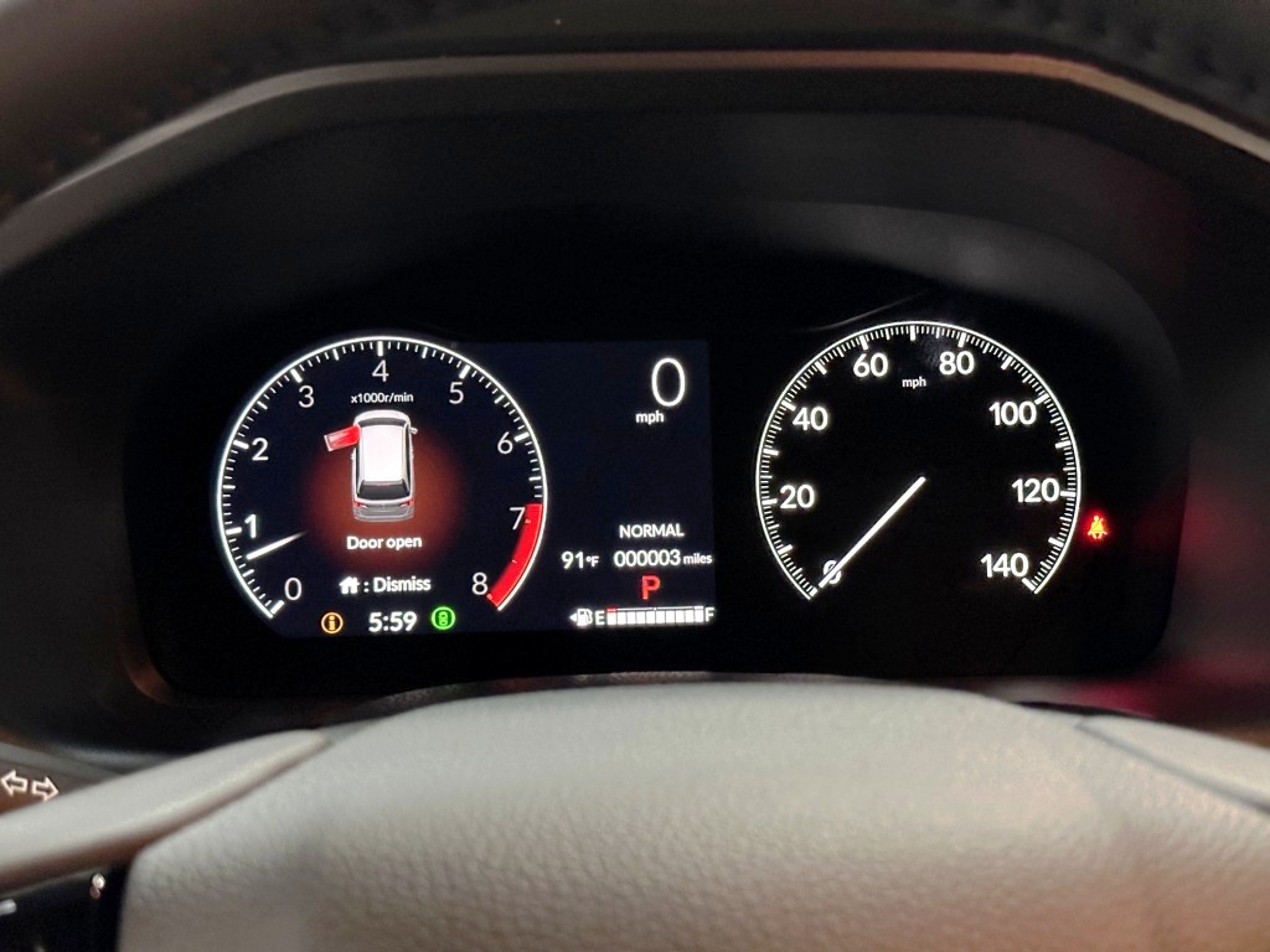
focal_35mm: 48
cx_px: 635
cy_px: 476
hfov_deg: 39.7
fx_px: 1761
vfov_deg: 30.3
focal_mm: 6.86
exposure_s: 1/24
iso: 640
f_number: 1.78
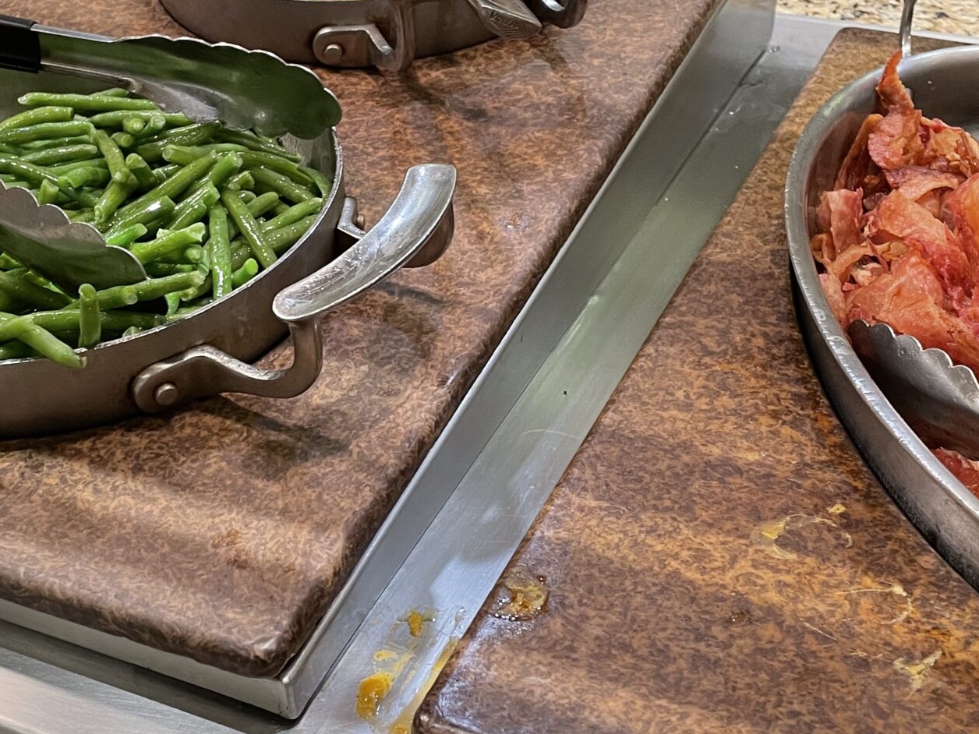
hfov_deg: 36.0
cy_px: 348
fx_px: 1499
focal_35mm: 53
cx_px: 386
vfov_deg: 27.5
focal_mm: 4.2
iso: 160
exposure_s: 1/60
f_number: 1.6
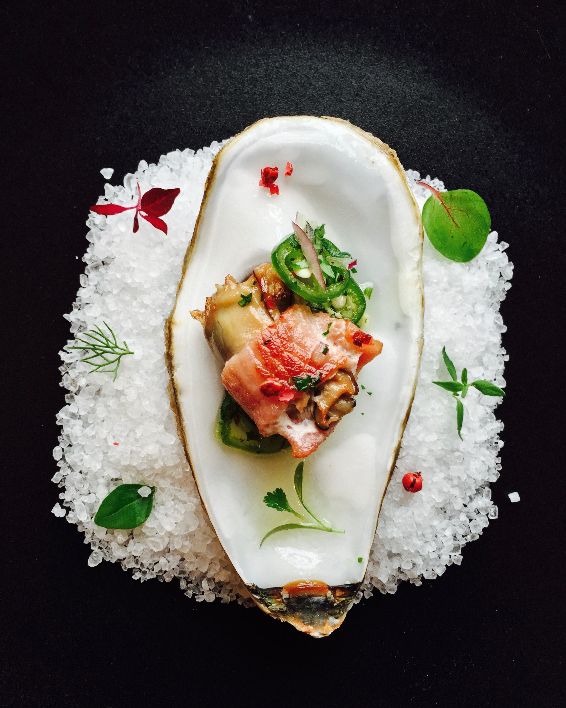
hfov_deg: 47.1
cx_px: 279
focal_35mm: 31
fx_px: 649
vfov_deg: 57.1
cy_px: 375
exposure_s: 1/30
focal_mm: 4.15
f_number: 2.2
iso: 50
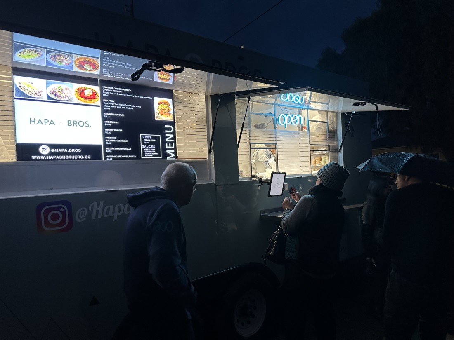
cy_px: 170
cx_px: 227
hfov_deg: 71.6
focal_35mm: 24
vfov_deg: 56.8
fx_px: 315
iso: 250
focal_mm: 6.86
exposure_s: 1/60
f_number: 1.78
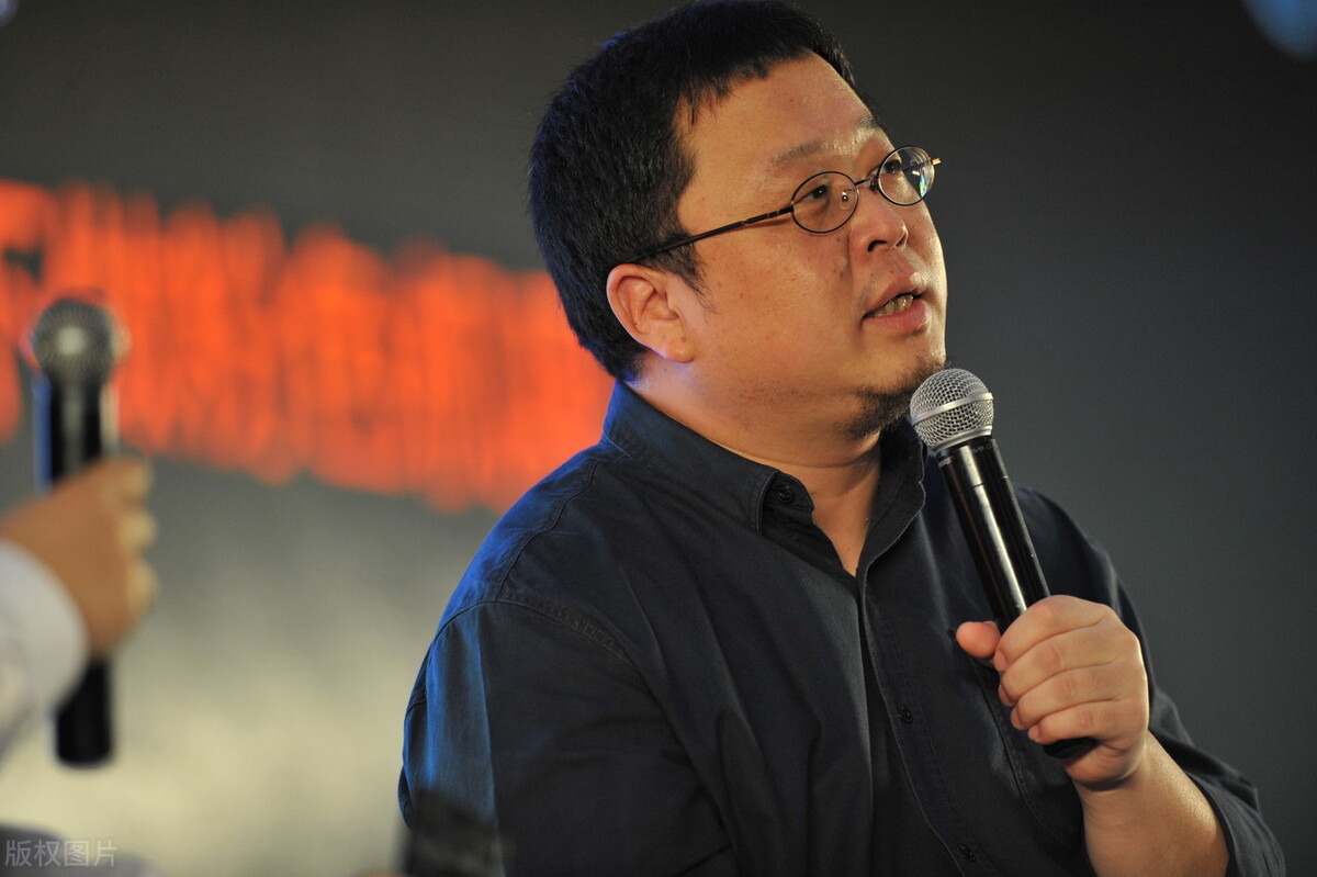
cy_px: 438
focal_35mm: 300
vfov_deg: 4.6
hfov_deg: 6.9
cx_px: 658
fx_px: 10970
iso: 1600
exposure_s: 1/400
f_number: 2.8
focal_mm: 300
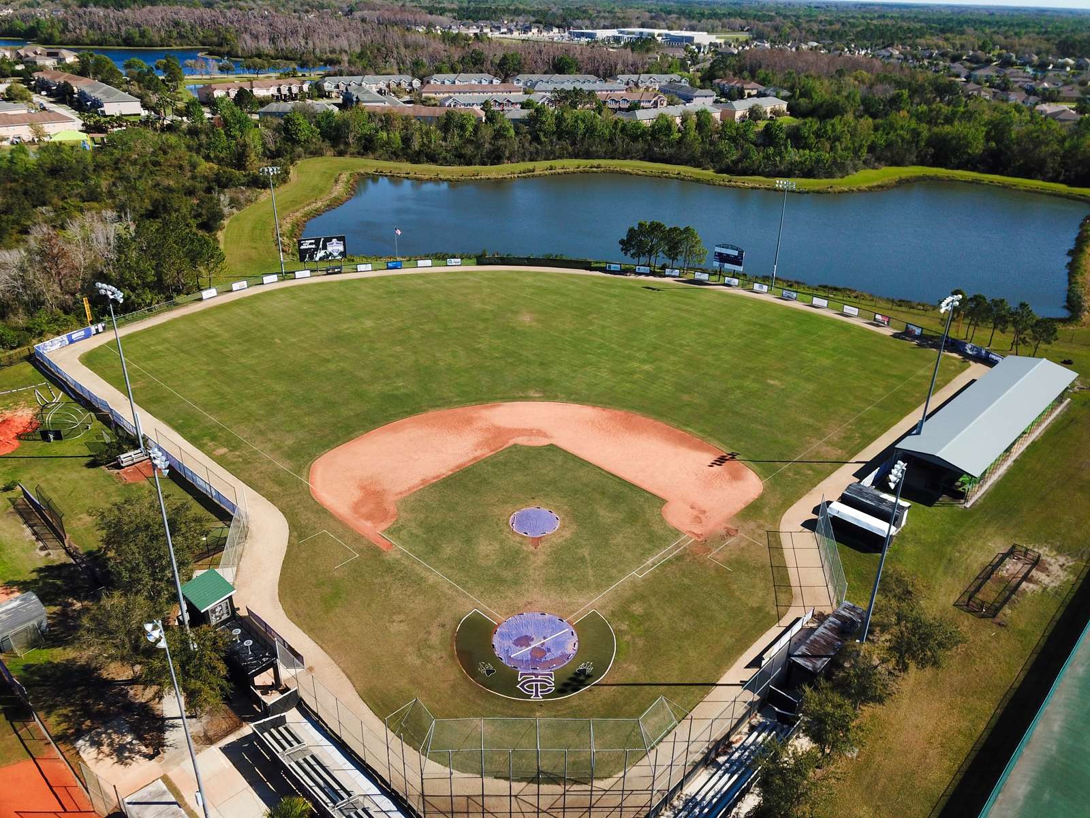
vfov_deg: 53.1
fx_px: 819
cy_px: 409
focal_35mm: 26
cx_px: 545
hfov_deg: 67.3
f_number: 2.2
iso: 100
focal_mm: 4.73
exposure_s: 1/1451
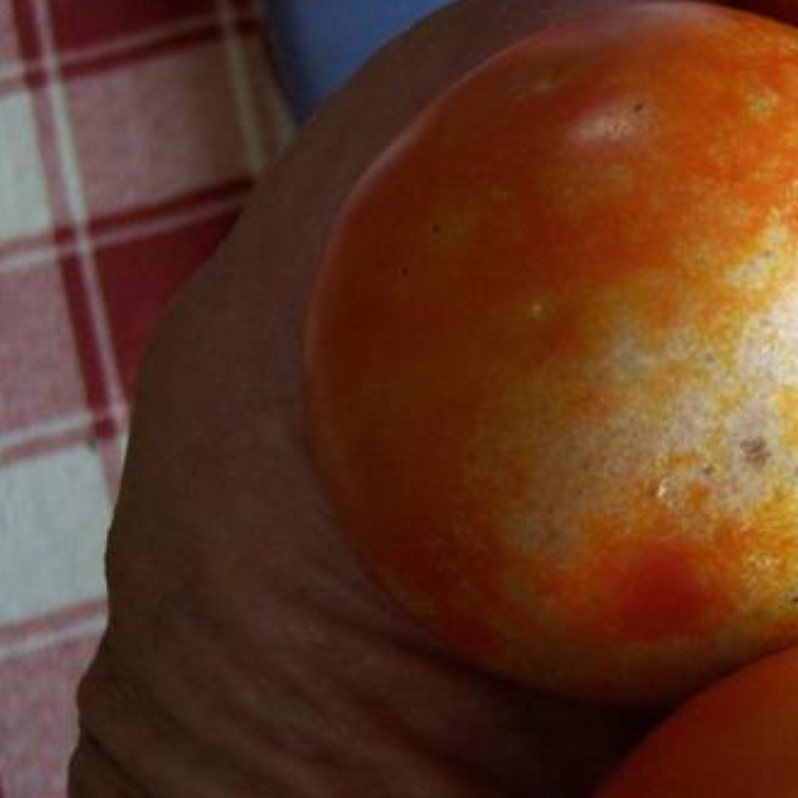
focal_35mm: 102
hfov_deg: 16.1
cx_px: 1060
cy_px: 452
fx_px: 2660
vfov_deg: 17.1
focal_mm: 8
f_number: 2.8
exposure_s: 1/90
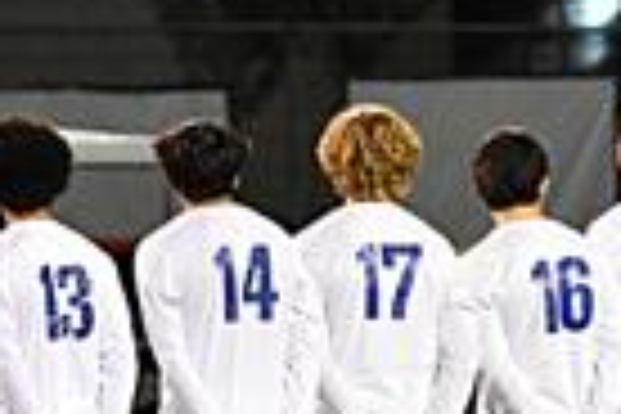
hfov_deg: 1.9
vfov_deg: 1.3
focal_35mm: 1075
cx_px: 792
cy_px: 182
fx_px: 18542
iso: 3200
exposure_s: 1/400
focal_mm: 180
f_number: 2.8
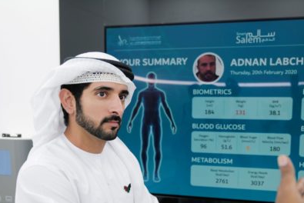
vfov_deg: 26.1
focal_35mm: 51
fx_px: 431
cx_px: 153
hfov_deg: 38.9
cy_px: 160
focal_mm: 32
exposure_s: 1/125
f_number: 3.1
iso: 400
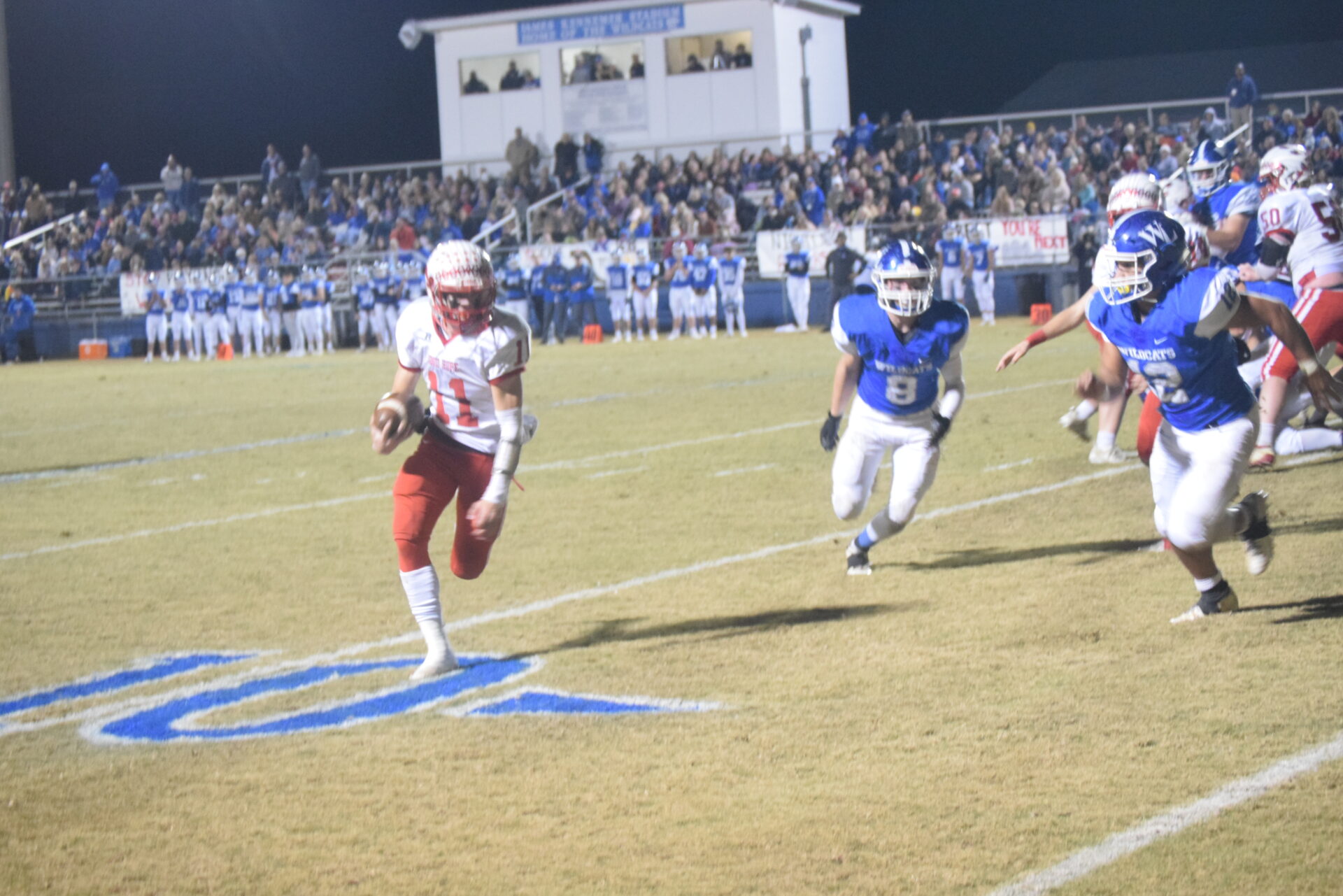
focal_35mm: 82
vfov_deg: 16.6
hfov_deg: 24.6
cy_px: 448
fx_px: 3078
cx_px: 672
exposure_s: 1/160
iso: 4000
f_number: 5
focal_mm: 55
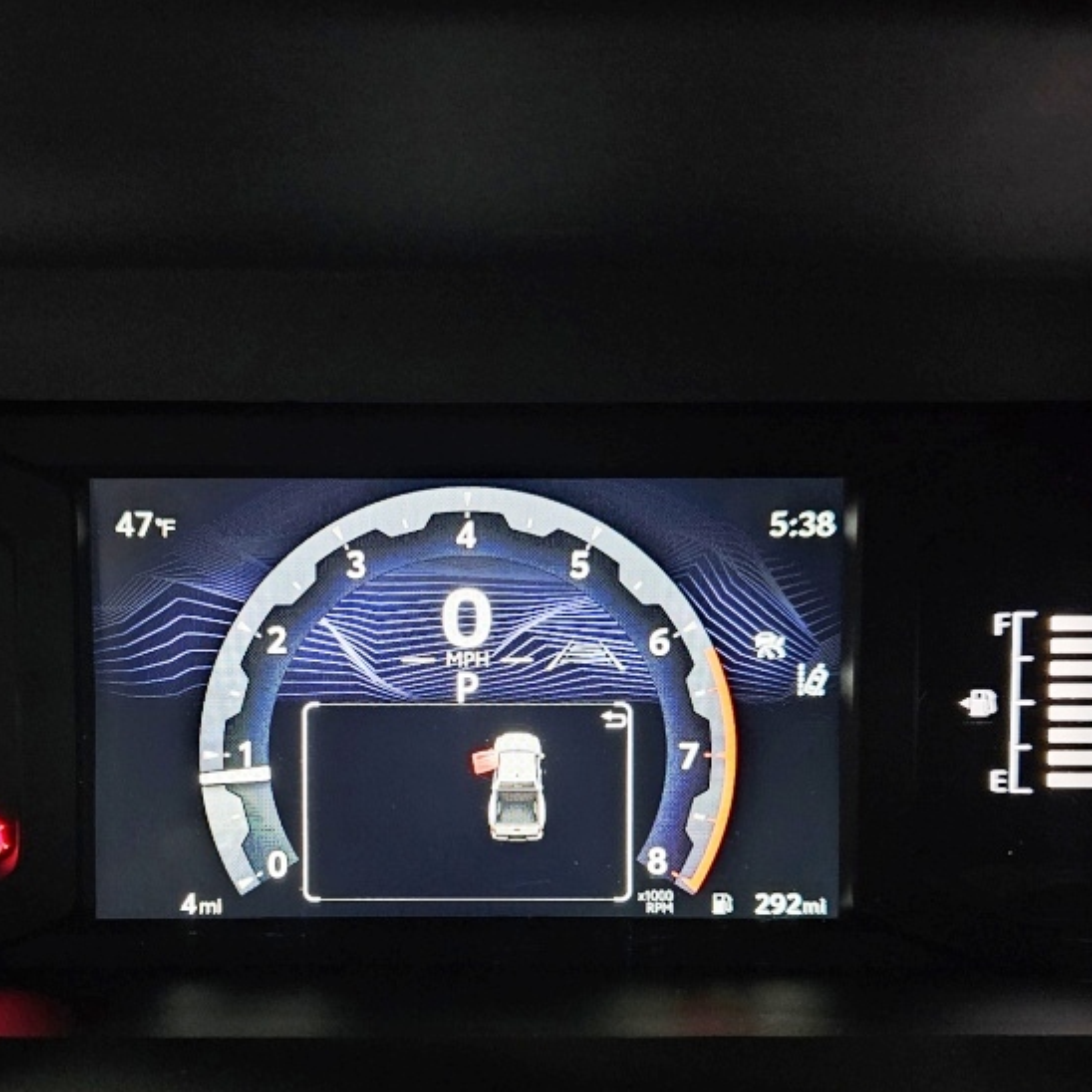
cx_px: 452
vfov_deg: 43.4
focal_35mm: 38
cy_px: 699
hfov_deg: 43.7
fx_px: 1356
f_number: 1.7
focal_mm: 6.3
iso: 800
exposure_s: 1/25
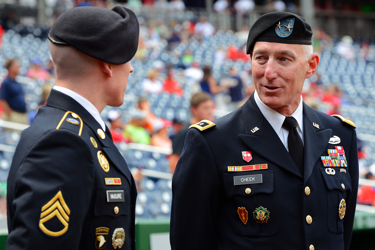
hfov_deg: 15.2
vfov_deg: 10.2
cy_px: 125
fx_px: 1406
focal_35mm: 135
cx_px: 188
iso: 160
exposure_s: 1/160
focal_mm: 135
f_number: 6.3
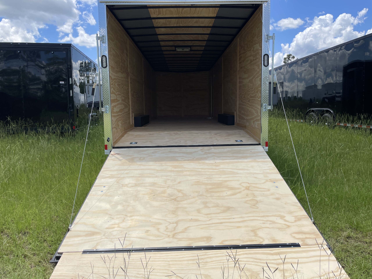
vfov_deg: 53.1
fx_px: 279
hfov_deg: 67.3
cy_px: 140
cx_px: 186
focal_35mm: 26
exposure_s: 1/4292
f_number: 1.6
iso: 32
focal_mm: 4.2
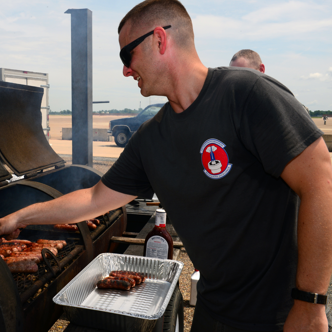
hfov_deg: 37.5
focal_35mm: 44
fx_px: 477
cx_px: 86
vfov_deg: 38.3
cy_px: 168
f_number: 22
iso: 320
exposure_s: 1/200
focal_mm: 34
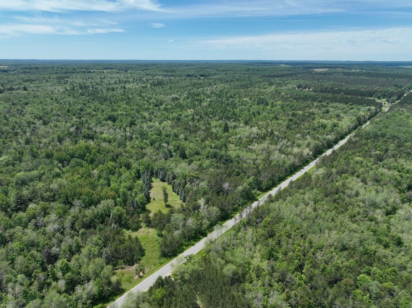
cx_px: 206
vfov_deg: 56.8
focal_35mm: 24
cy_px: 154
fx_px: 286
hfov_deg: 71.6
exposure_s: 1/2000
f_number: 2.8
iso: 120
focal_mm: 12.29
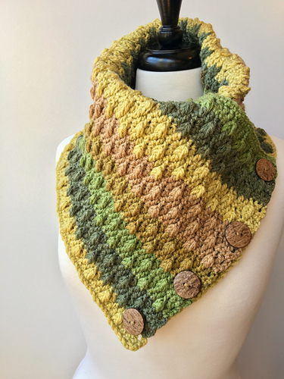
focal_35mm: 29
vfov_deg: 61.7
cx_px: 142
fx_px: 317
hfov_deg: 48.2
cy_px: 190
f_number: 2.2
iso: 32
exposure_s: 1/40
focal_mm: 4.15
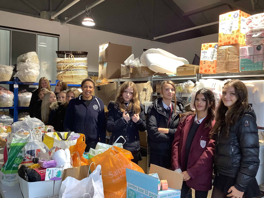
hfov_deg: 58.4
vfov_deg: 45.4
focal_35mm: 31
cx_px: 132
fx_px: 236
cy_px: 99
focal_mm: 3.3
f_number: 2.4
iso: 100
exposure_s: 1/50
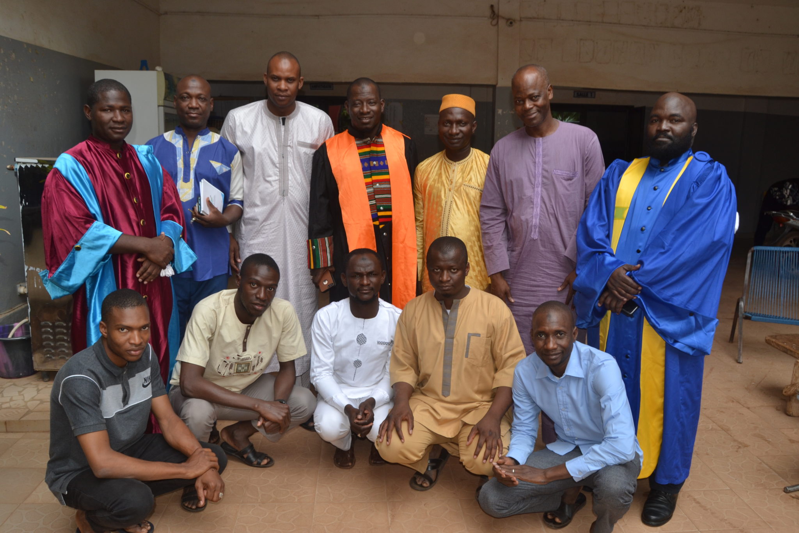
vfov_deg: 45.7
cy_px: 266
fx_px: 632
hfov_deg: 64.6
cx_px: 400
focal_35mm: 28
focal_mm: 19
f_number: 6.3
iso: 200
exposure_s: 1/125
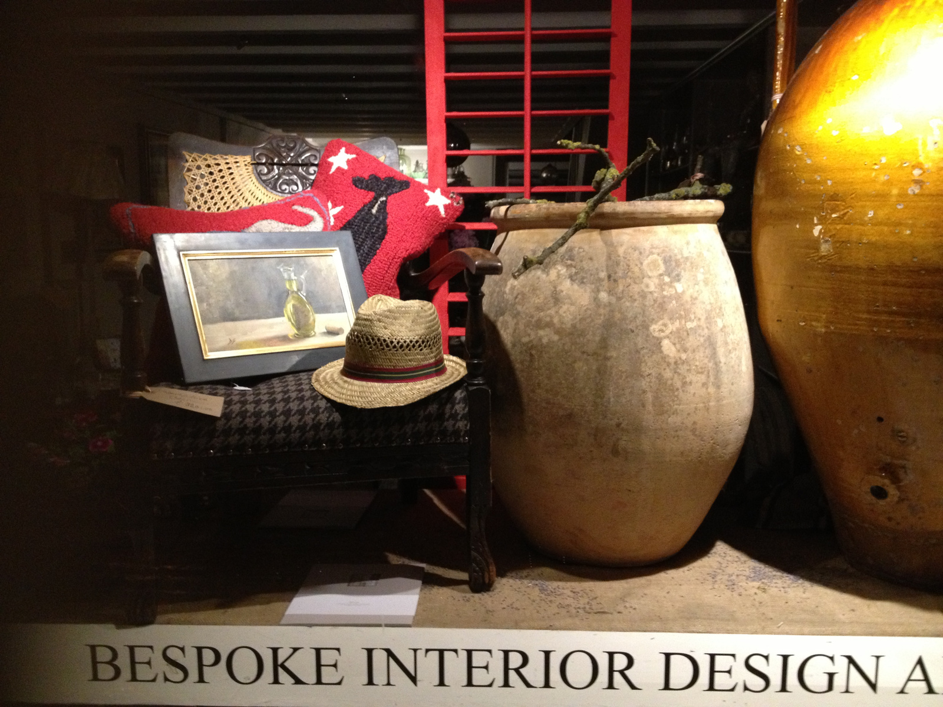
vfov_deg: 40.7
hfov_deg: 52.6
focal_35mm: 35
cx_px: 472
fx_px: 953
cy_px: 354
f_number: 2.4
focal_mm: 4.28
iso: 400
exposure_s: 1/17
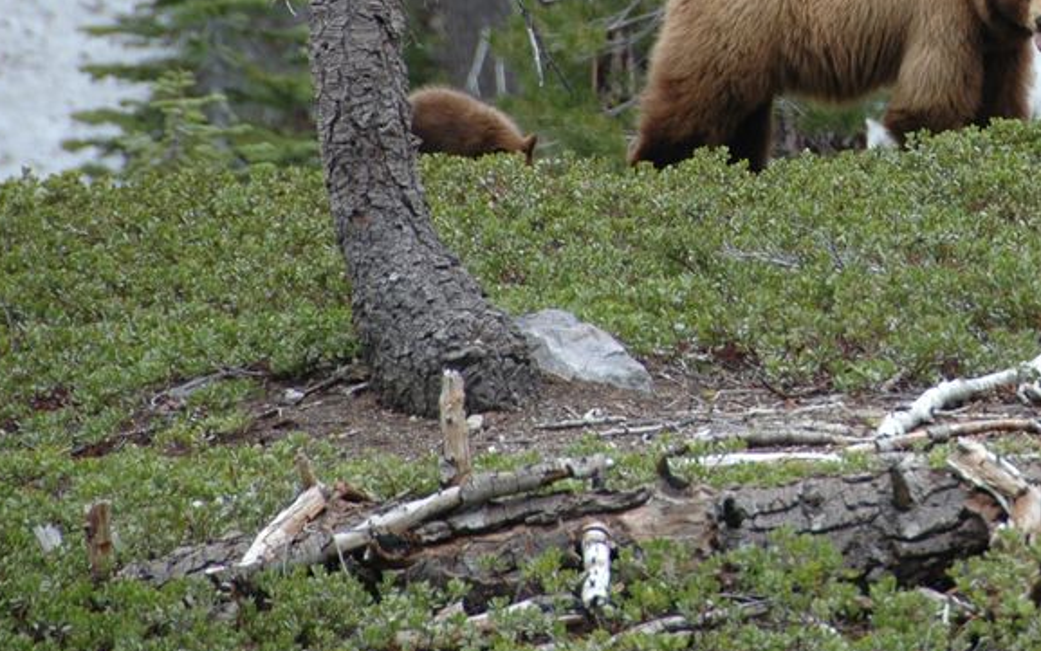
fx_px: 18021
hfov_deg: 3.3
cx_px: 1001
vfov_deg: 2.1
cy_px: -16
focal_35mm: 635
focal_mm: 200
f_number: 5.6
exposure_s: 1/125
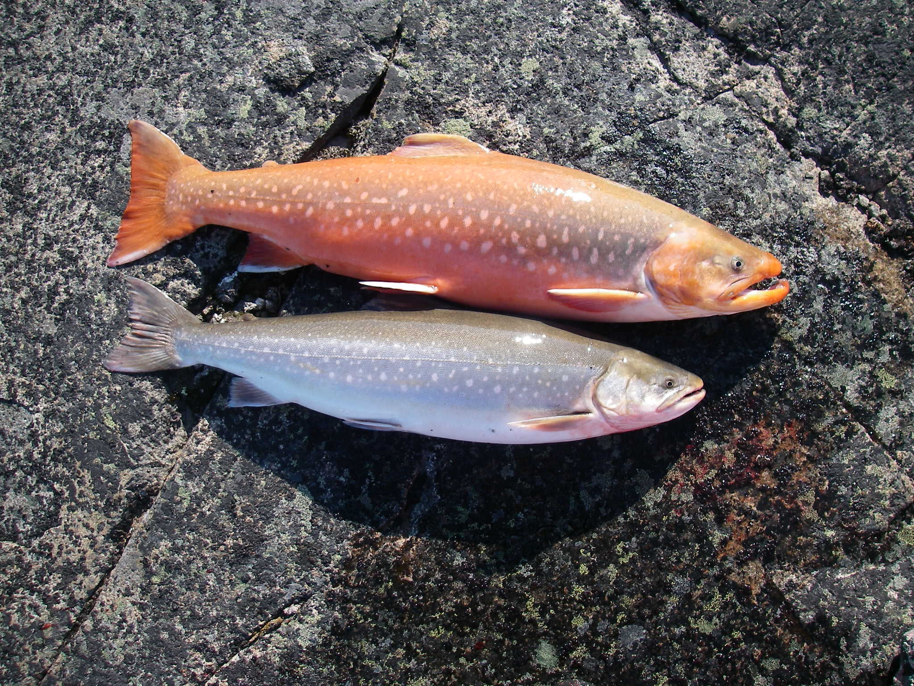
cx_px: 457
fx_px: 1003
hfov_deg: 49.0
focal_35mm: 38
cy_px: 343
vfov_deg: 37.7
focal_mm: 6.3
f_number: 3.3
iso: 64
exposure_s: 1/250
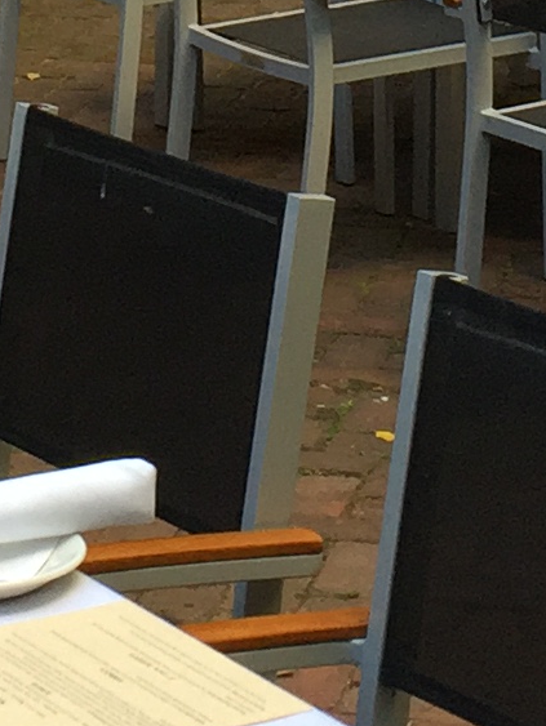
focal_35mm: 168
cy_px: -409
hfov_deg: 8.8
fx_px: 3529
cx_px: 163
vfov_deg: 11.2
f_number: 2.2
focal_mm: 4.15
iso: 50
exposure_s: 1/120
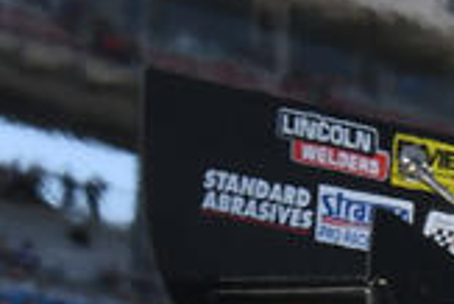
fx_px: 4557
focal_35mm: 361
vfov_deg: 3.7
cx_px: 1379
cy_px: 767
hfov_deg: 5.4
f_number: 7.1
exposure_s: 1/1600
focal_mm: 46
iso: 500
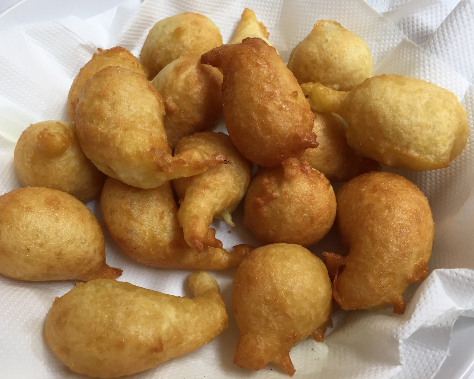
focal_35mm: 31
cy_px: 187
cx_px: 223
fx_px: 435
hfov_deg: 57.1
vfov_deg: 47.1
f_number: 2.2
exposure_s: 1/40
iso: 32
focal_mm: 4.15
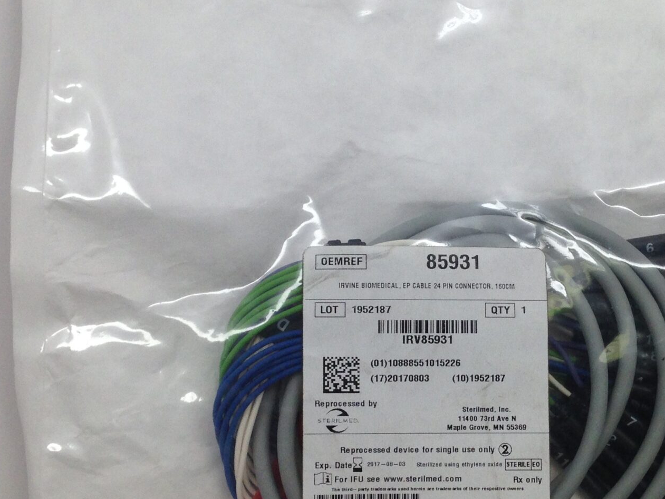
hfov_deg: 28.9
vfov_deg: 21.9
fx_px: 1287
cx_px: 390
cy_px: 301
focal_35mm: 67
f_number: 2.4
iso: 80
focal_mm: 4.12
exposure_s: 1/120
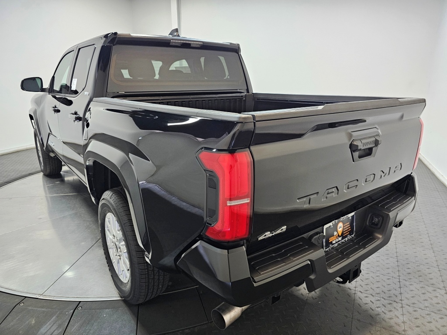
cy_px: 168
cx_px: 224
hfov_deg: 73.9
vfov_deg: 58.9
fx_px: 297
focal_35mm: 23
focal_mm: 6.3
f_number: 1.7
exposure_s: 1/60
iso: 800
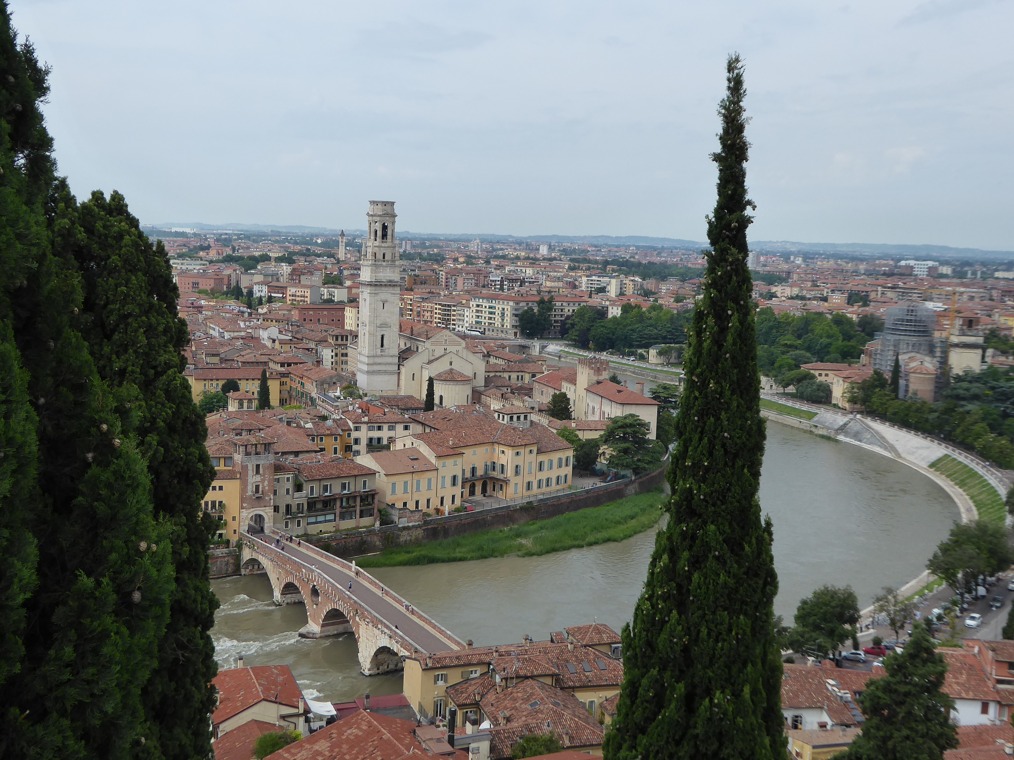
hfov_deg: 50.1
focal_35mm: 37
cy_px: 370
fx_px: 1084
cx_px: 488
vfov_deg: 38.7
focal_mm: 6.3
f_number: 3.7
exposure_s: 1/800
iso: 125
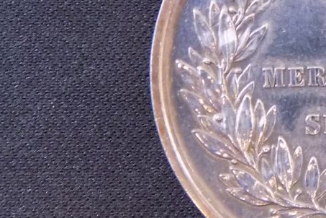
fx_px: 942
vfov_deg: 12.8
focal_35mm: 104
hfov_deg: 18.7
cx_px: 380
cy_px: -53
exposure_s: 1/20
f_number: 3.4
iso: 400
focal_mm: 6.1
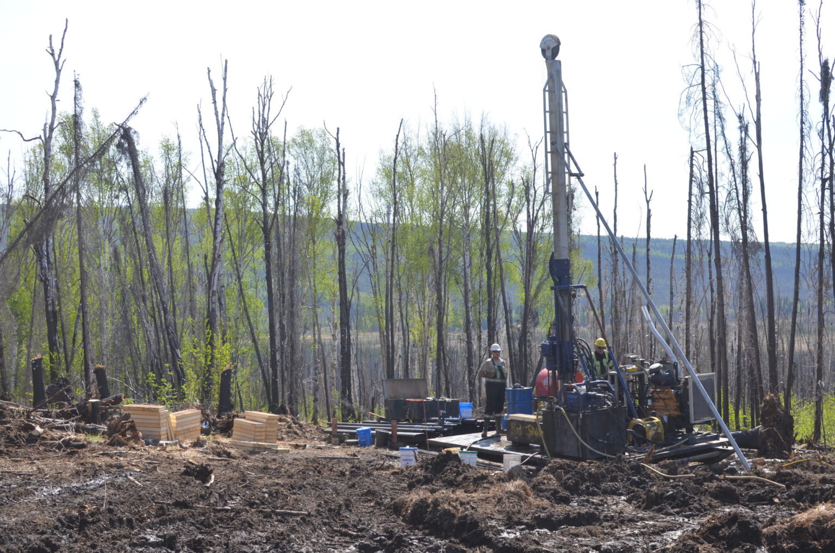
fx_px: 1215
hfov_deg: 37.9
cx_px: 418
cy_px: 276
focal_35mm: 52
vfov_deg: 25.7
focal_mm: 35
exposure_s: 1/250
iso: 125
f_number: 8
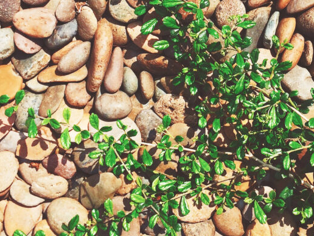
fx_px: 653
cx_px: 243
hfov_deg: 26.6
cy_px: -34
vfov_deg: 19.4
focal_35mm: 72
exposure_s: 1/2415
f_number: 2.2
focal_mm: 4.15
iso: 32
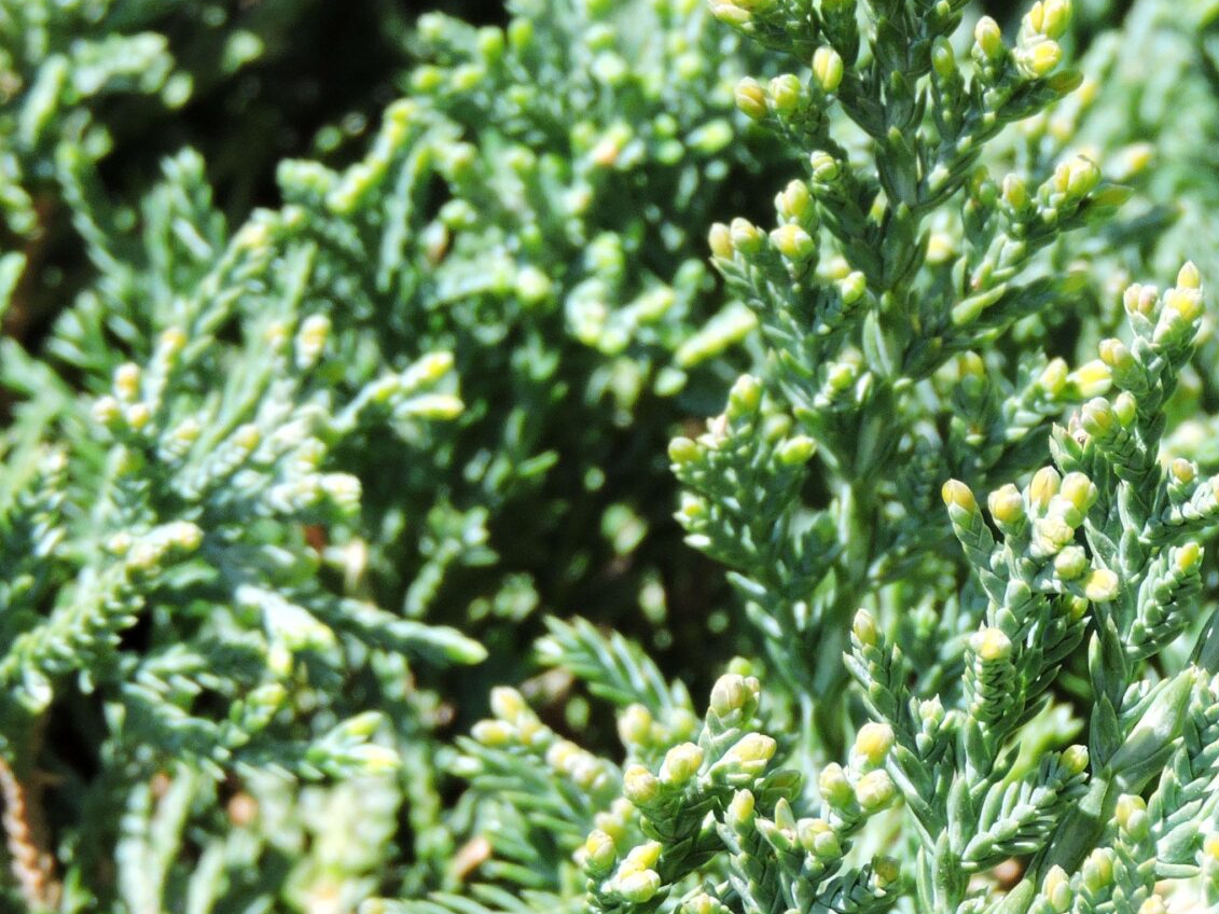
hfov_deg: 7.0
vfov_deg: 5.2
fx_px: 9965
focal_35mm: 283
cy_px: 726
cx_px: 1362
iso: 100
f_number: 5
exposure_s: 1/160
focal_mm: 22.4
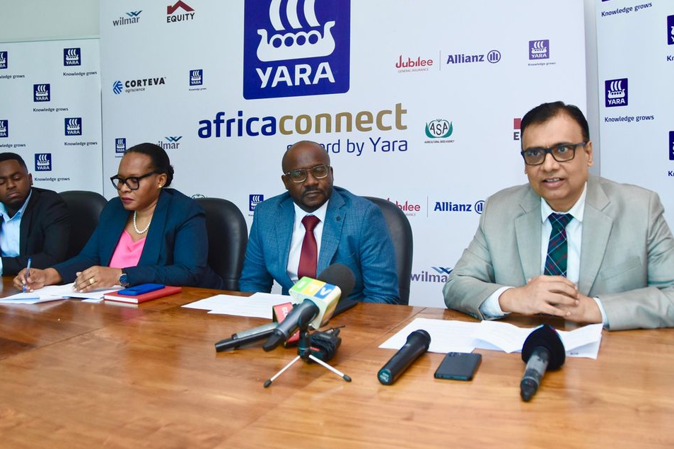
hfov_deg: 55.7
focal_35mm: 34
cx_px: 307
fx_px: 636
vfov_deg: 38.6
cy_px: 170
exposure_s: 1/100
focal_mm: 18
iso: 1000
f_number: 3.5
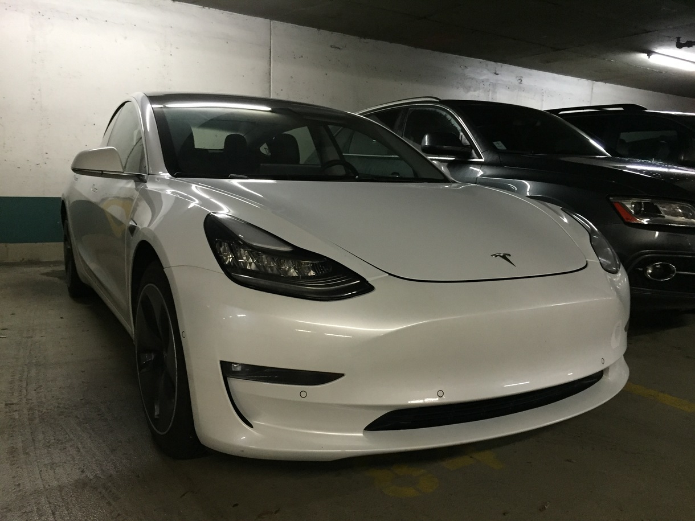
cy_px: 260
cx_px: 348
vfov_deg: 48.2
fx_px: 582
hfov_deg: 61.7
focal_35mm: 29
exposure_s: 1/17
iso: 250
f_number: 2.2
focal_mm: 4.15
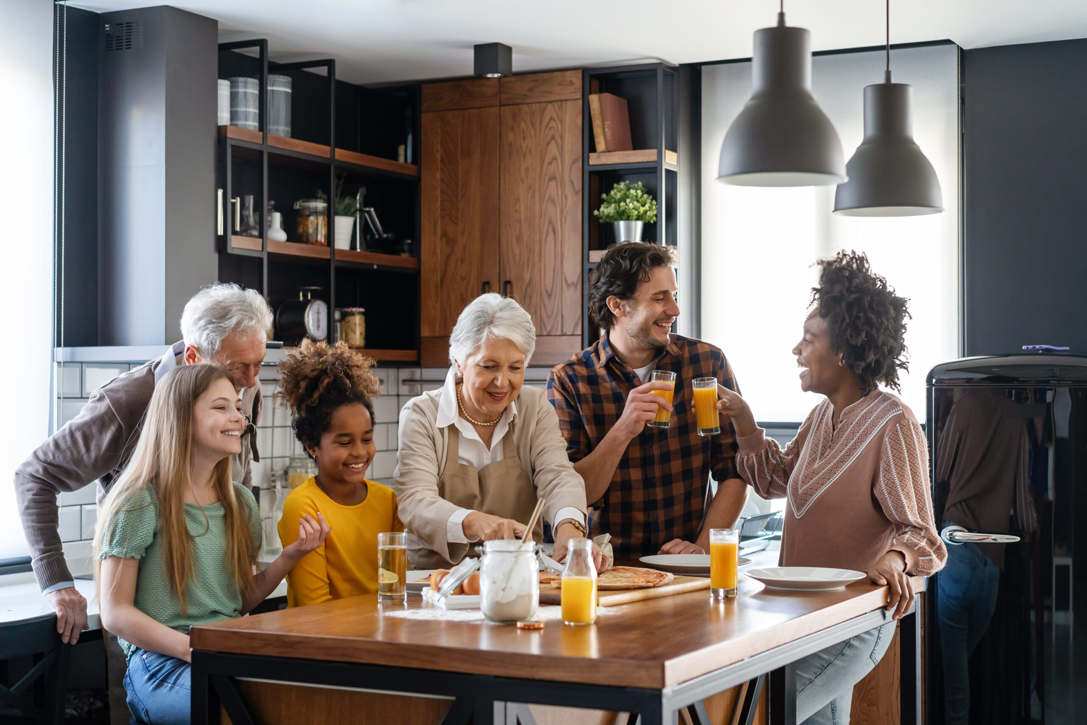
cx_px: 544
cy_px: 362
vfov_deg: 24.6
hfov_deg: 36.2
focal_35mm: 55
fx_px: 1661
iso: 1000
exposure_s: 1/125
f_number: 2.8
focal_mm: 55
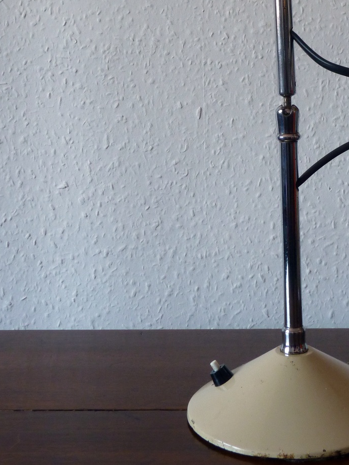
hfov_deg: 24.4
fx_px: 793
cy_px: 72
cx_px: 280
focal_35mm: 59
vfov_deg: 31.6
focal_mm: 6
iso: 200
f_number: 6.3
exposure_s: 1/13
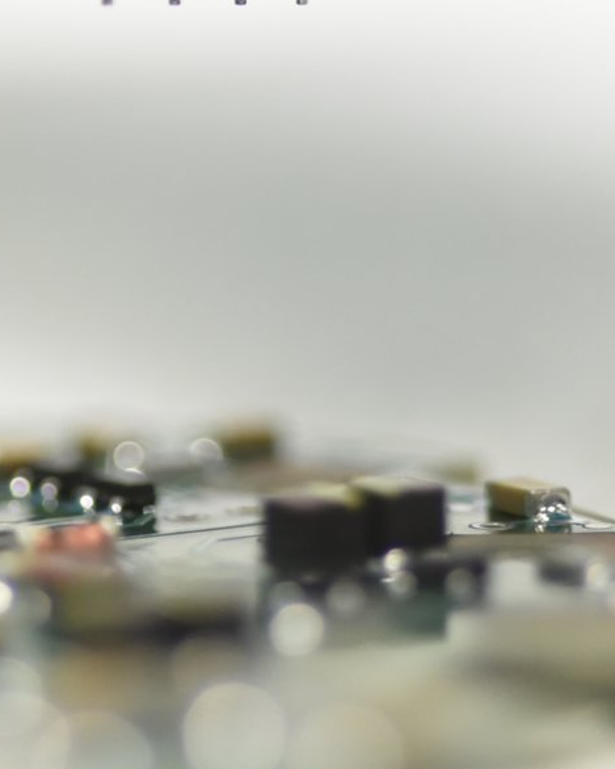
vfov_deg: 7.7
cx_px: 226
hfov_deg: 6.3
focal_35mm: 246
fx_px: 5596
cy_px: -307
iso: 1600
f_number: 4
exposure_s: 1/400
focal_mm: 60
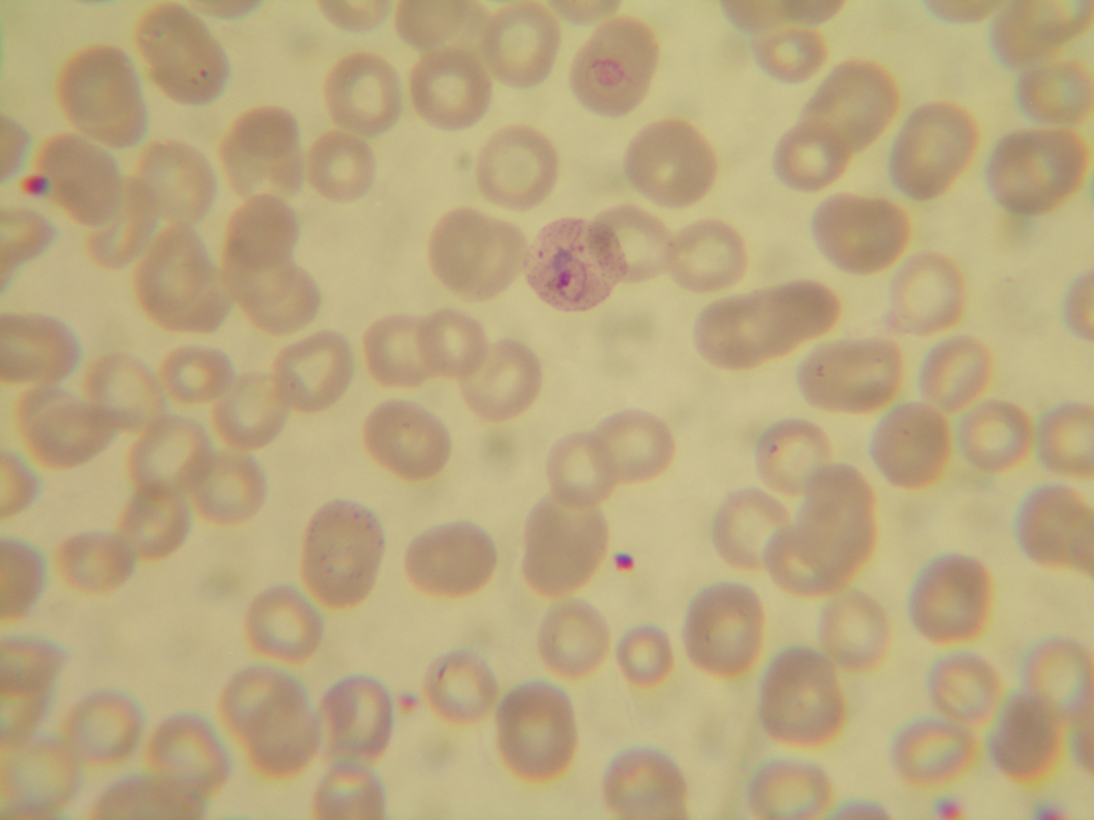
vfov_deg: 12.8
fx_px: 3666
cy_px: 410
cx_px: 547
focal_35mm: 116
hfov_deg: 17.0
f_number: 4.6
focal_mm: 24
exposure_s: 1/28.2
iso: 56
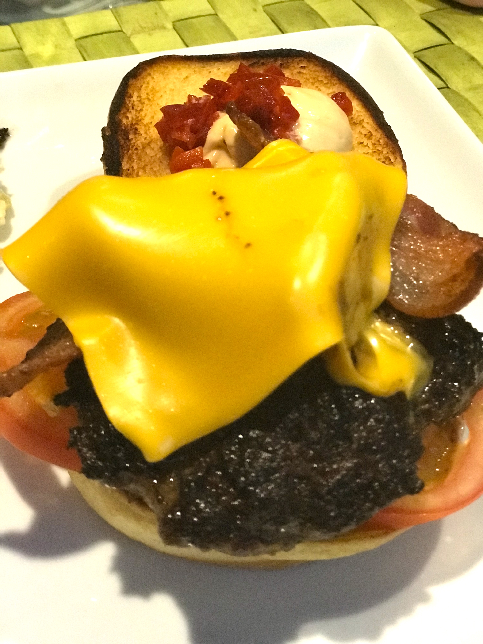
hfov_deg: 25.7
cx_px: 242
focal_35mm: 57
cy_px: 322
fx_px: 1060
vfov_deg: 33.8
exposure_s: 1/60
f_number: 2.8
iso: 800
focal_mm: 6.6
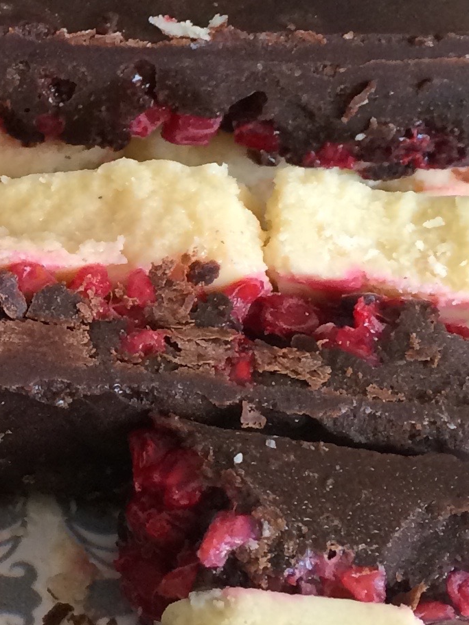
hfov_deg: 13.2
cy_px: 176
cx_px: -293
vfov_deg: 18.8
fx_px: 1878
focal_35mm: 104
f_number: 2.2
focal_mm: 4.15
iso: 64
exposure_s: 1/33
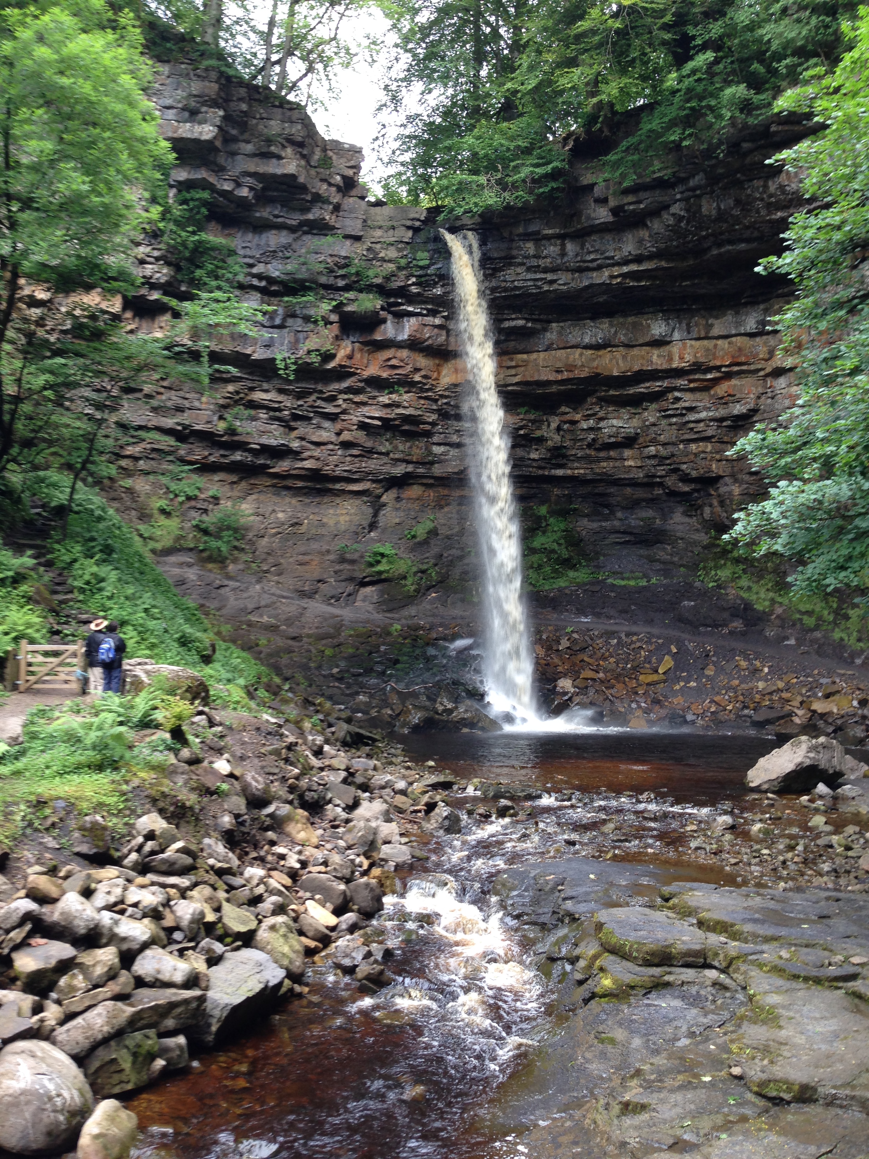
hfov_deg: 42.9
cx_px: 434
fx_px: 1105
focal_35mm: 33
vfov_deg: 55.4
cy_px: 580
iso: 50
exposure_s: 1/60
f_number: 2.4
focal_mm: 4.12
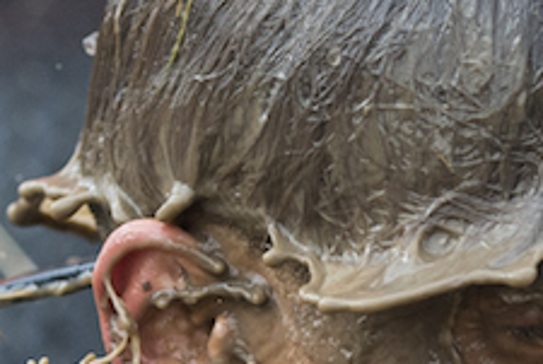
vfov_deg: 3.0
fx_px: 7043
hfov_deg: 4.4
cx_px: 492
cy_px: 528
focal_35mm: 466
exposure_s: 1/4000
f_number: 3.5
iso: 1250
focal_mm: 105
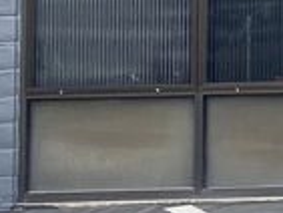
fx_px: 1546
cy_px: -115
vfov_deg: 7.7
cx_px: 1006
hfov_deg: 8.0
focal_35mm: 189
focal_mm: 4.25
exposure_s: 1/864
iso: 32
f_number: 1.8
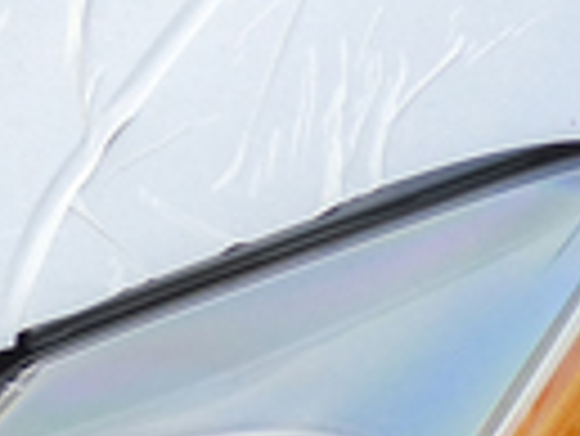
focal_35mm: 487
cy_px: 917
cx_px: -710
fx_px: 8167
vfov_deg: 3.0
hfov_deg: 4.0
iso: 200
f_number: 2.8
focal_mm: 16.4
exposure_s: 1/400
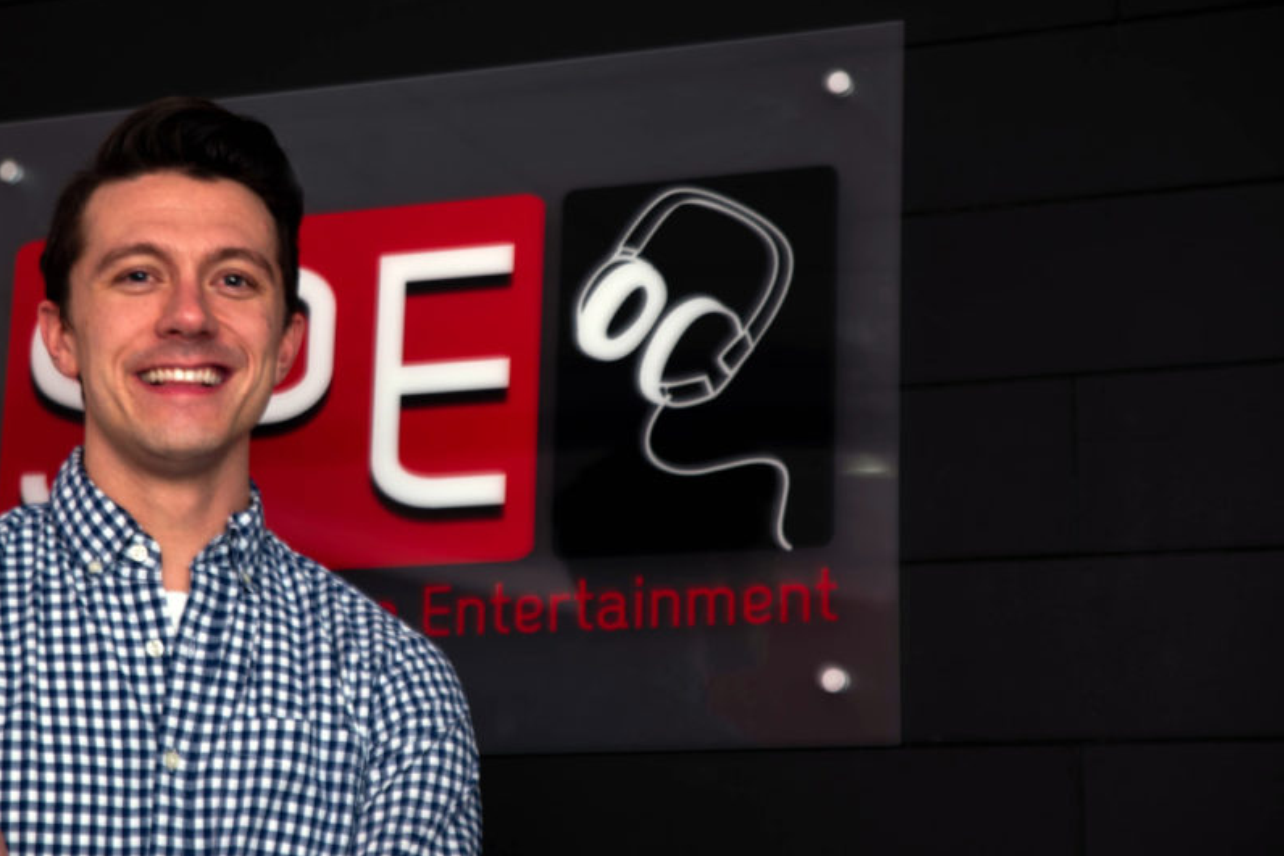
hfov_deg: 21.4
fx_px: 3389
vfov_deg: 14.4
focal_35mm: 95
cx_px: 505
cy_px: 394
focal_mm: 70
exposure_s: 1/160
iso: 80
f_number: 3.5
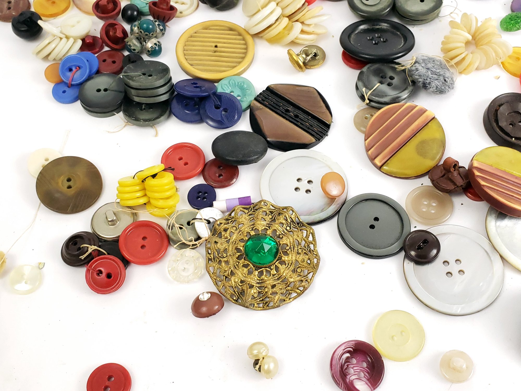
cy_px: 196
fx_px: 391
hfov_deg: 67.3
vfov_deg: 53.1
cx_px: 260
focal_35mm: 26
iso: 250
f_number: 2.4
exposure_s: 1/60
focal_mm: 4.3
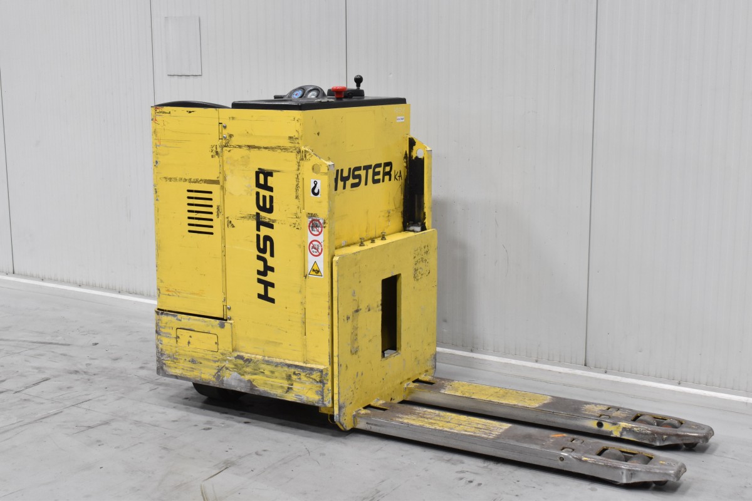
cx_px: 376
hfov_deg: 38.9
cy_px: 250
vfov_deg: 26.5
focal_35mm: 51
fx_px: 1065
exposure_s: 1/25
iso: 1600
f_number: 9
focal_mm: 34
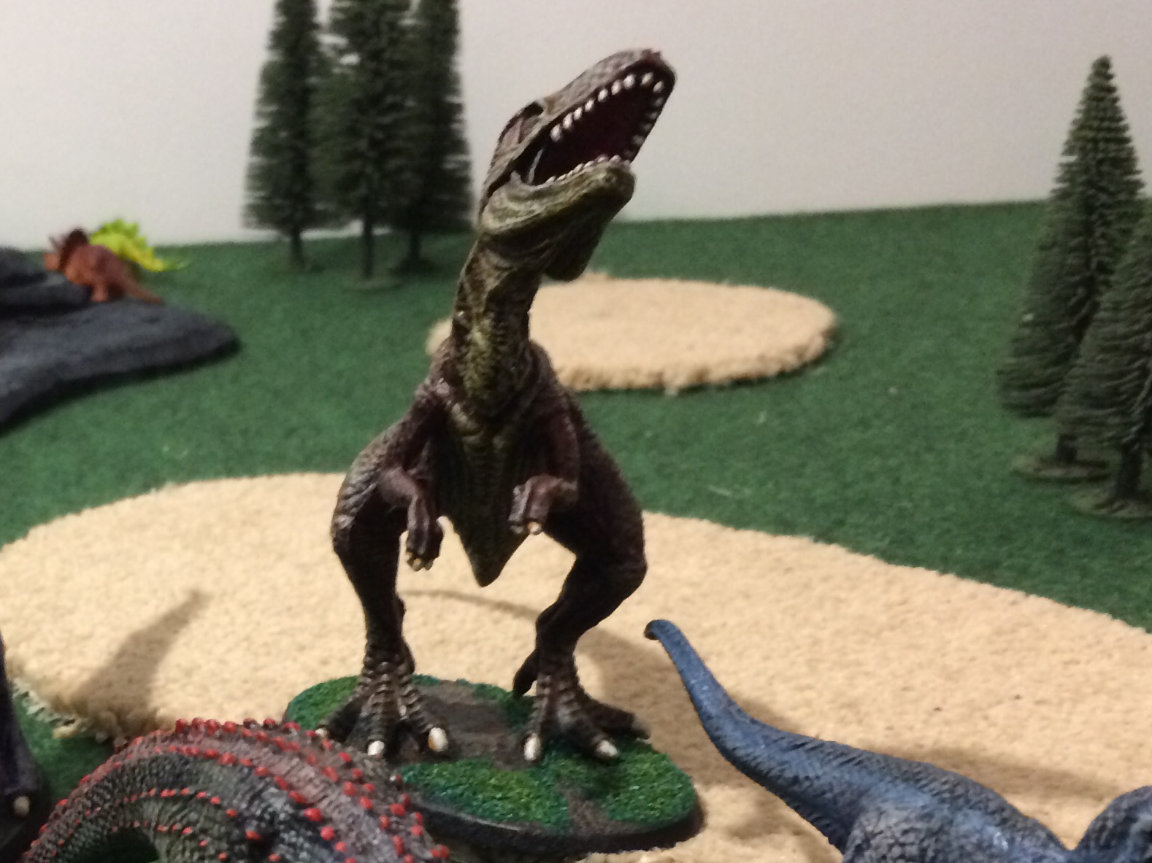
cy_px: 832
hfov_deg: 30.9
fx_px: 1996
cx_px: 150
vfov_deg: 23.5
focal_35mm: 60
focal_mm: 4.15
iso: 320
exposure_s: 1/20
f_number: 2.2
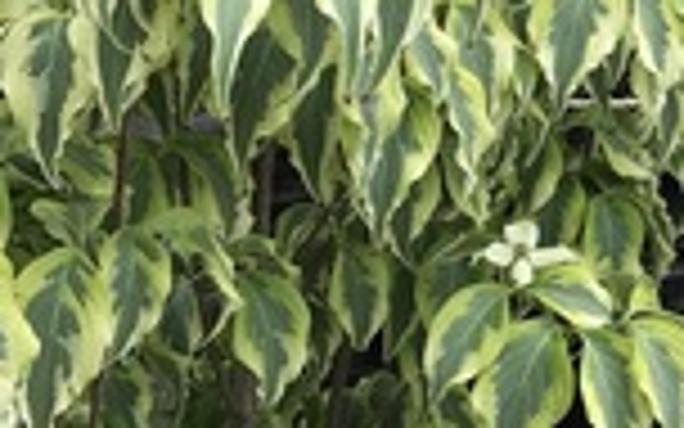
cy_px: -50
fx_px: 1752
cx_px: 621
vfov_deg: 13.6
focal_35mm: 94
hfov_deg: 21.6
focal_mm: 3.99
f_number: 1.8
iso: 20
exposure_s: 1/570
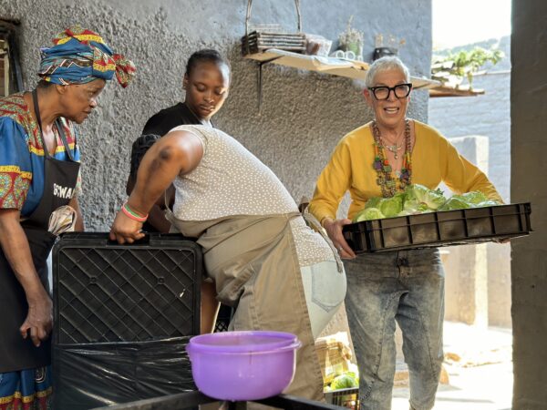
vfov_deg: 30.3
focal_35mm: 48
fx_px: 758
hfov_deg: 39.7
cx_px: 274
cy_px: 205
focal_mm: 6.86
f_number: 1.78
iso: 125
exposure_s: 1/89
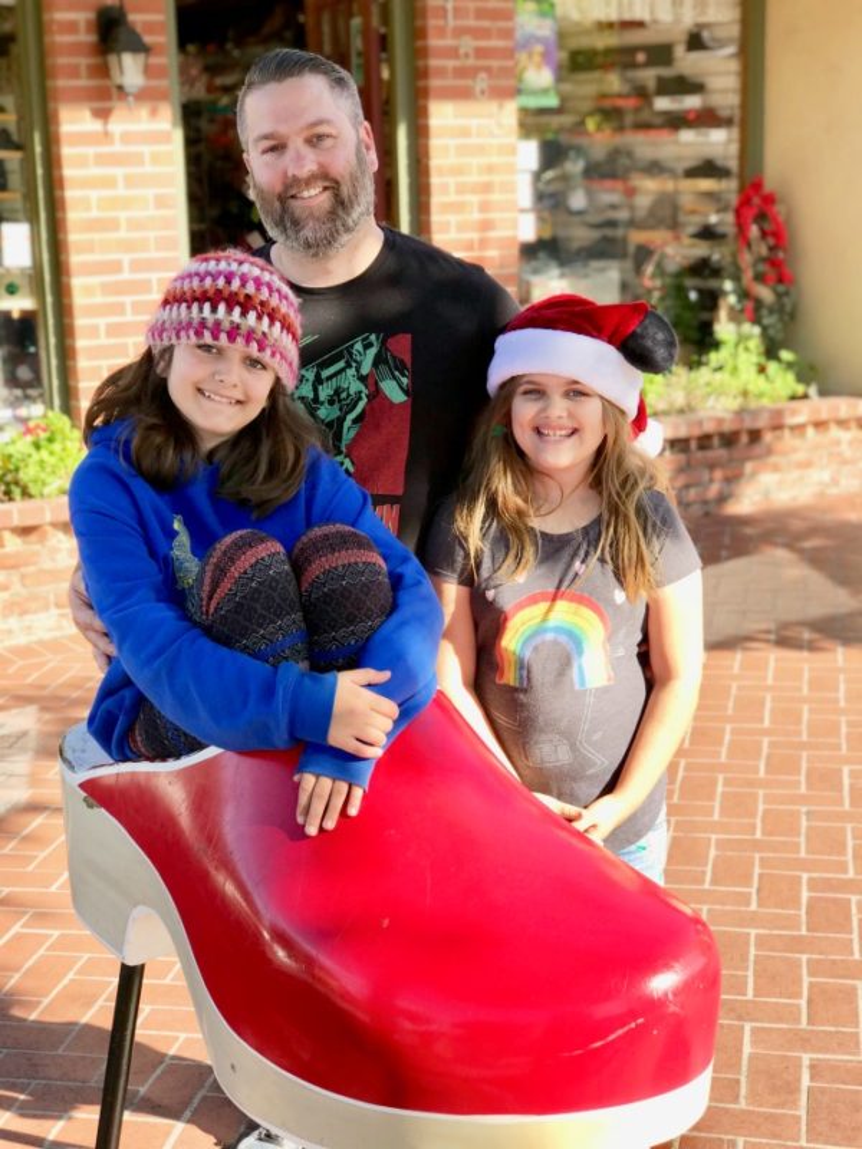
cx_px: 431
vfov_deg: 33.8
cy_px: 574
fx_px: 1893
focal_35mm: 57
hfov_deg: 25.7
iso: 20
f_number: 2.8
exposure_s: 1/195
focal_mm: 6.6
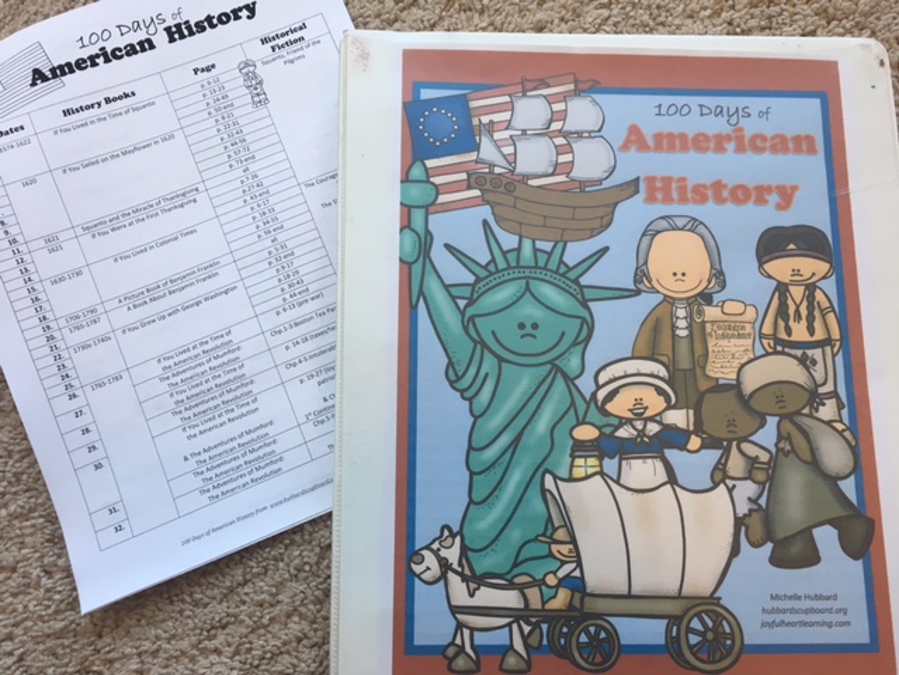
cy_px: 338
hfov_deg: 61.7
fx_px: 753
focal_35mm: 29
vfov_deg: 48.2
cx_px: 450
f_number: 2.2
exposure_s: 1/30
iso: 50
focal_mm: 4.15
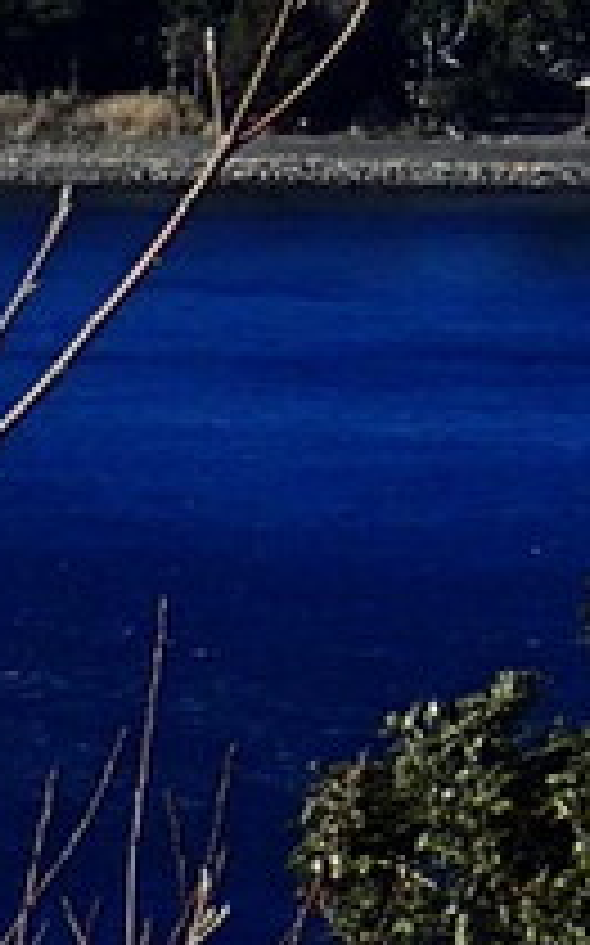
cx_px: 2283
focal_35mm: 385
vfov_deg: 5.4
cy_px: -794
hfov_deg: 3.3
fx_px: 9919
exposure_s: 1/640
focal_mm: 9.61
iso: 100
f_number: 4.5
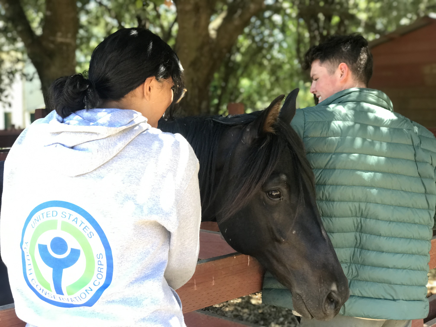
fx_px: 718
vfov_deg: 25.7
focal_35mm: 57
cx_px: 218
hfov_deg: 33.8
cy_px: 164
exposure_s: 1/60
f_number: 2.8
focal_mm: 6.6
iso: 40
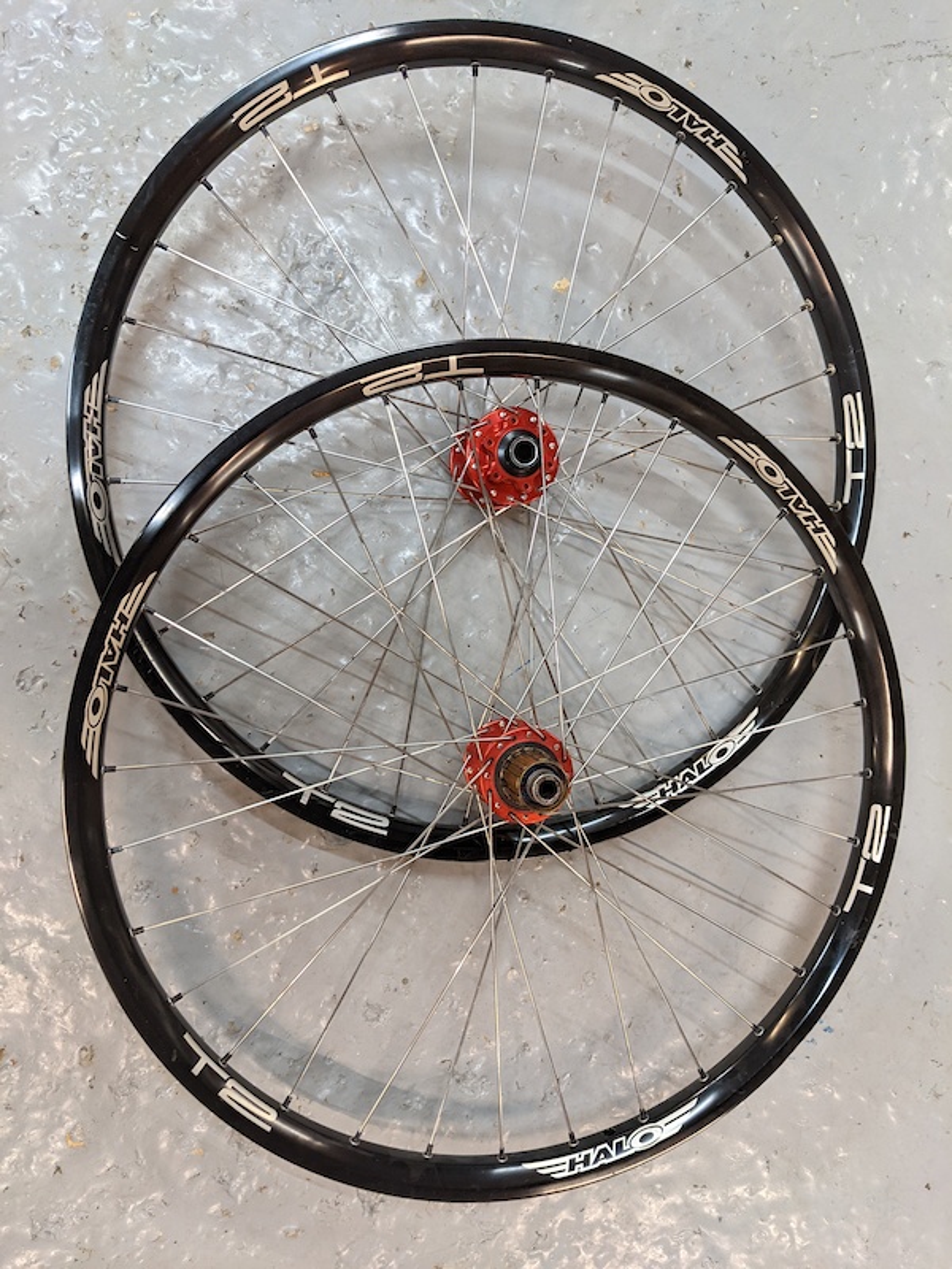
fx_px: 990
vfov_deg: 65.3
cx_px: 476
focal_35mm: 27
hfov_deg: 51.4
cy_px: 634
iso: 179
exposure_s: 1/25
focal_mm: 4.38
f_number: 1.73
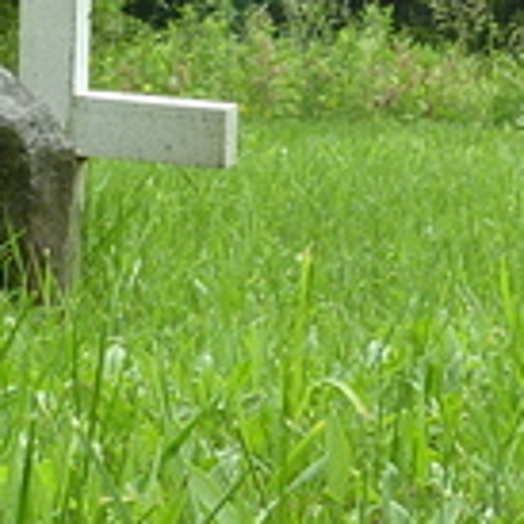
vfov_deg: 11.3
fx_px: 2655
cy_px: 241
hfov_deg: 11.3
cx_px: 233
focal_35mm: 155
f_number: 4
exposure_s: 1/125
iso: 100
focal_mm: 4.1
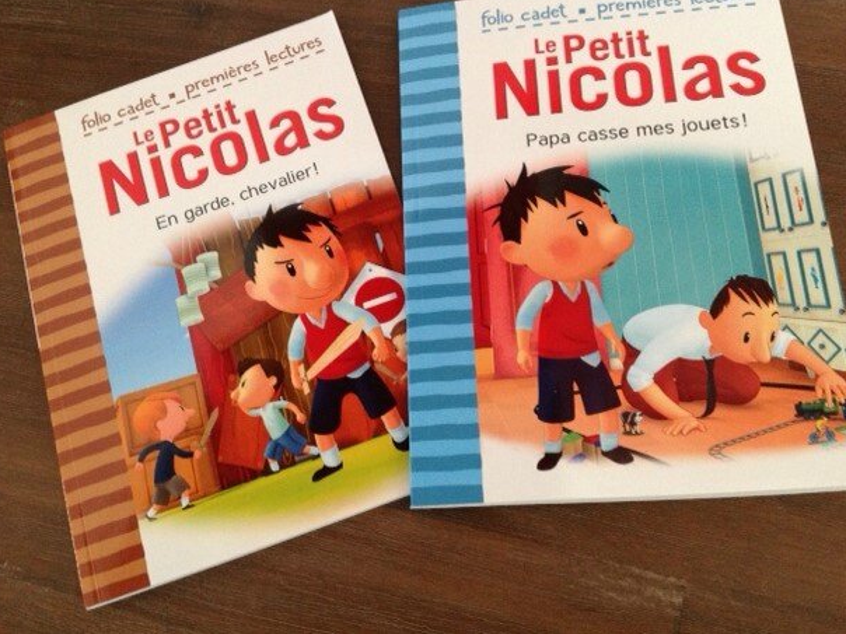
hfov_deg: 50.1
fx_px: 904
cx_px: 422
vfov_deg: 38.7
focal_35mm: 37
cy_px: 302
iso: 250
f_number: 2.4
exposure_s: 1/15
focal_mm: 4.28
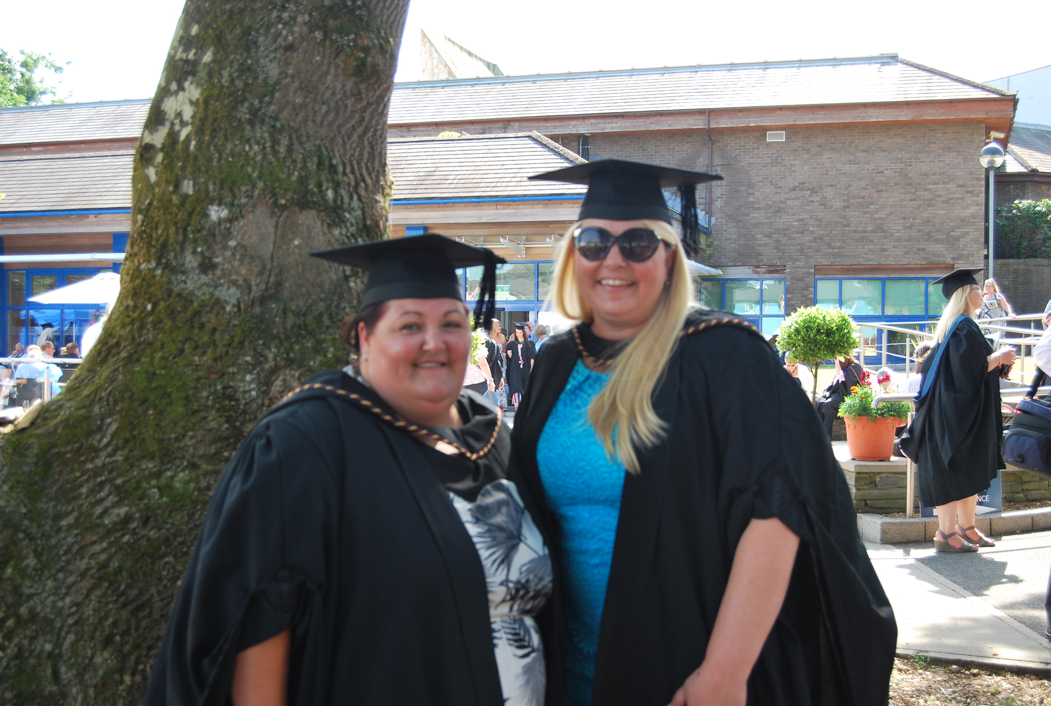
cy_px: 353
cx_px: 526
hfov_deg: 43.5
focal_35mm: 45
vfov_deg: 30.0
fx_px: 1316
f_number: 5.6
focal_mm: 30
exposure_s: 1/125
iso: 200
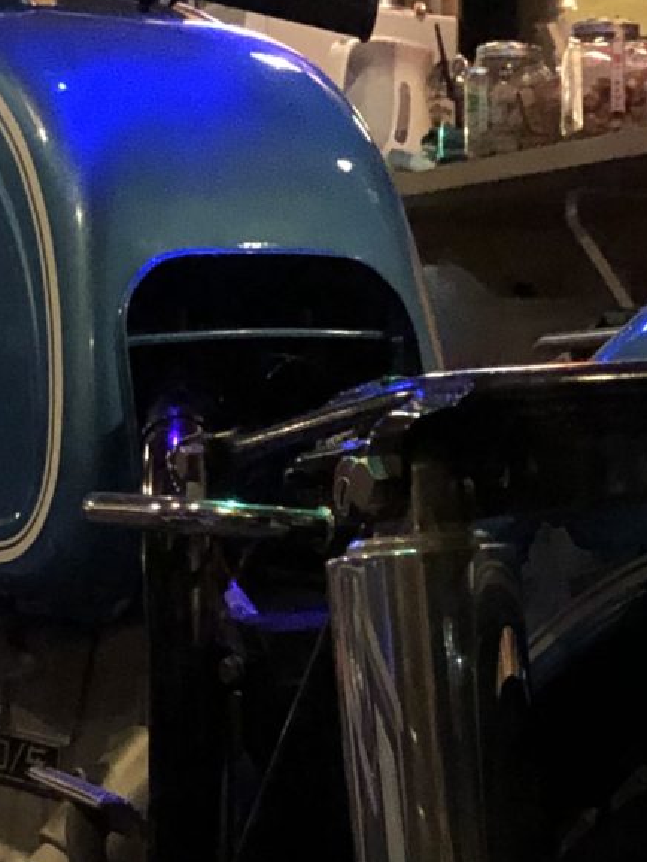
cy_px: 974
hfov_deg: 11.8
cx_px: 690
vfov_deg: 15.4
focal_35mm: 124
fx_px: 3088
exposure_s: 1/4
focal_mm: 4
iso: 250
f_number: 1.8
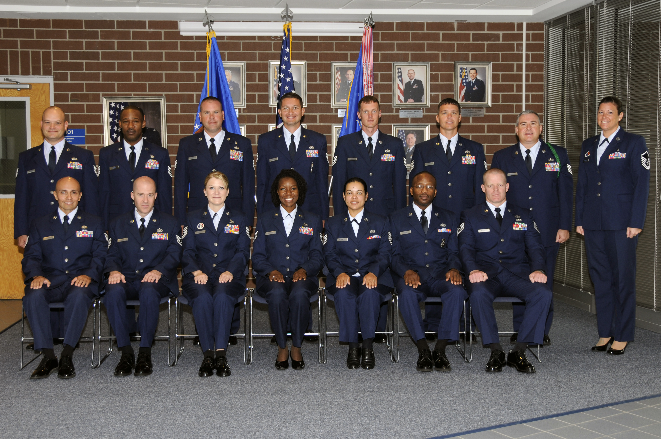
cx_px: 330
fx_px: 715
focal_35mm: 39
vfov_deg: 34.1
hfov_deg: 49.6
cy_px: 220
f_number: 4.5
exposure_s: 1/60
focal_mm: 26
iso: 200
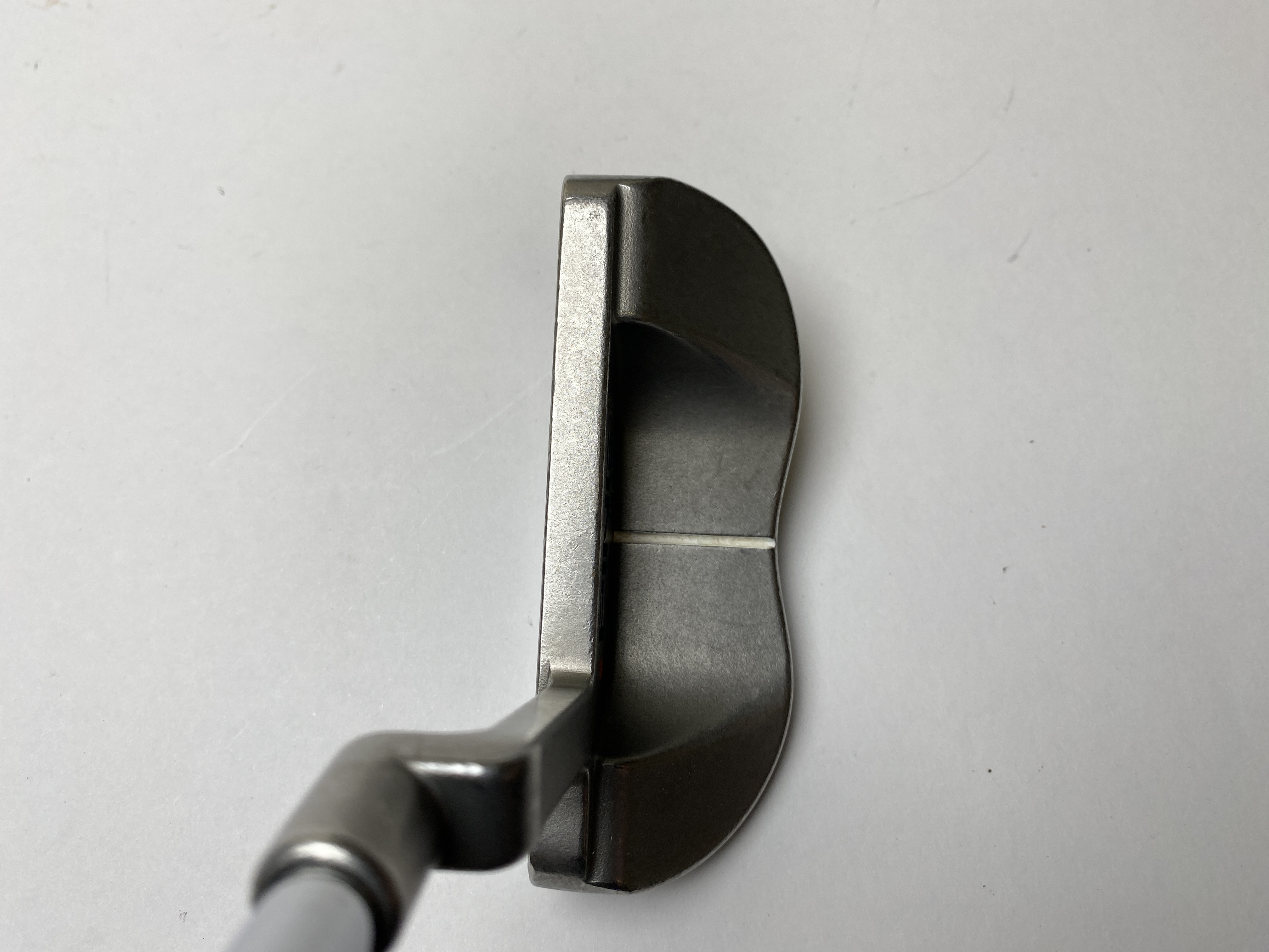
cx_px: 634
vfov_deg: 53.1
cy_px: 476
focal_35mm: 26
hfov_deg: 67.3
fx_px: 953
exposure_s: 1/332
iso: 32
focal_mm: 4.25
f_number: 1.8
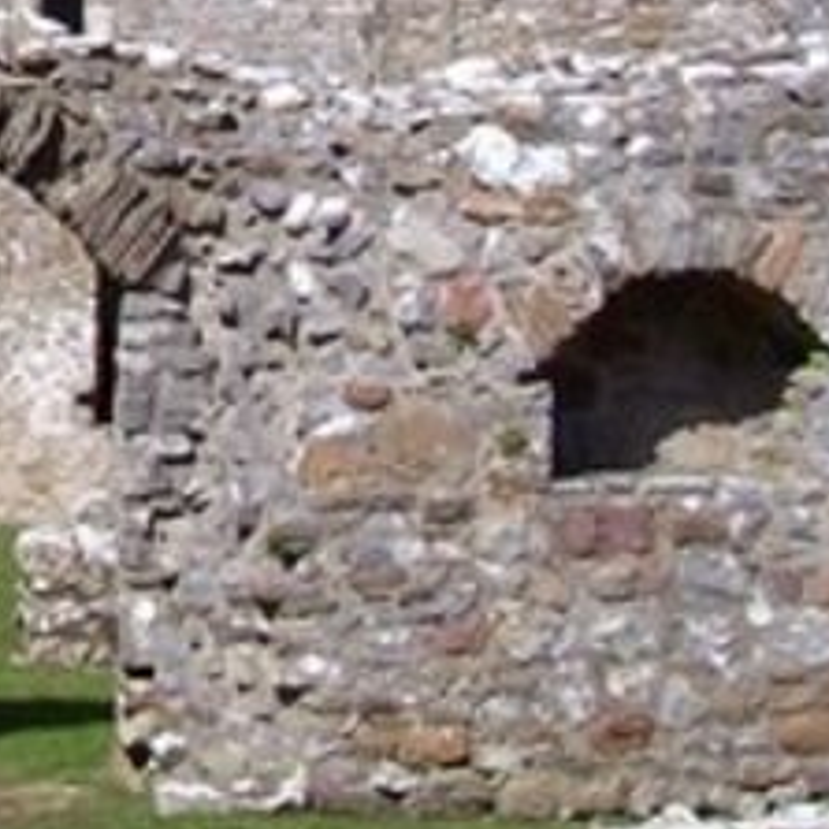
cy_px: -309
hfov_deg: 12.1
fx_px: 3739
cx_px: -387
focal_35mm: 138
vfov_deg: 12.2
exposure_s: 1/500
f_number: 5.6
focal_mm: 5.6
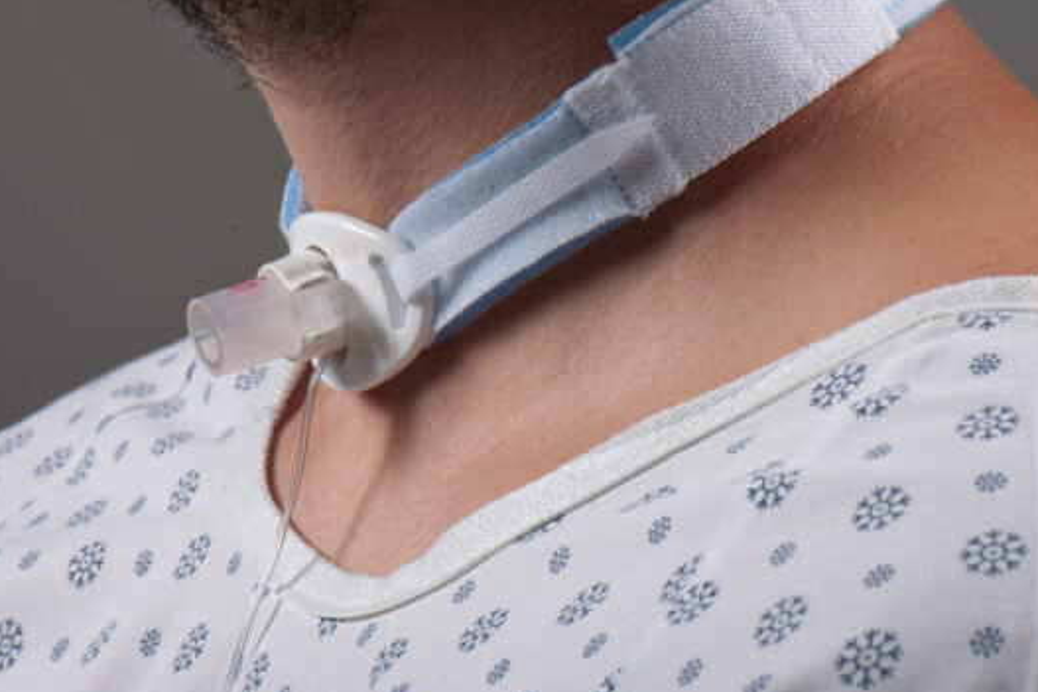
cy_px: 248
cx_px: 683
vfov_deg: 9.0
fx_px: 4410
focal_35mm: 153
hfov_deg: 13.4
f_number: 20
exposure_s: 1/200
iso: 100
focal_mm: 105
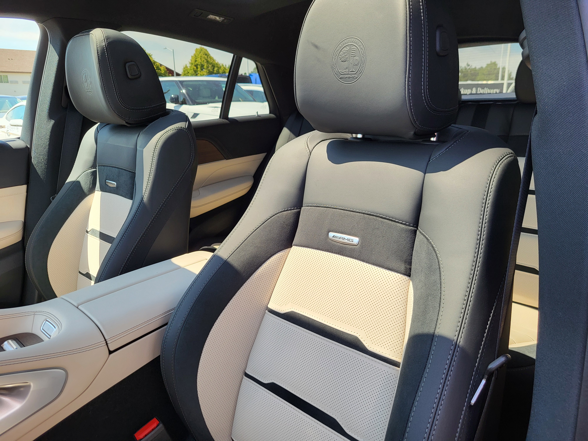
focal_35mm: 26
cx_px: 294
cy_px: 220
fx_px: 442
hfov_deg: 67.3
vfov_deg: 53.1
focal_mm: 5.4
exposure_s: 1/265
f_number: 1.8
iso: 40
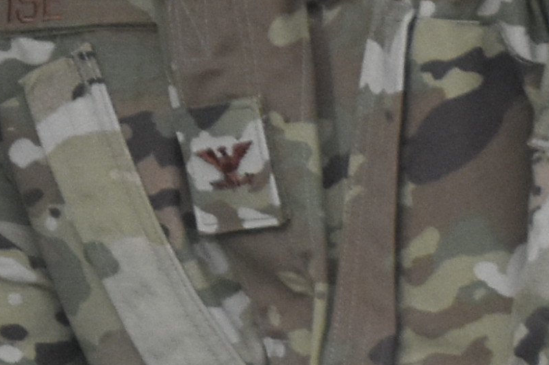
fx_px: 15289
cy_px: 151
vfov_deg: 1.4
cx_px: -132
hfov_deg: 2.1
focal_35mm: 1003
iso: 1600
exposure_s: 1/200
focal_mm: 90
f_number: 7.1
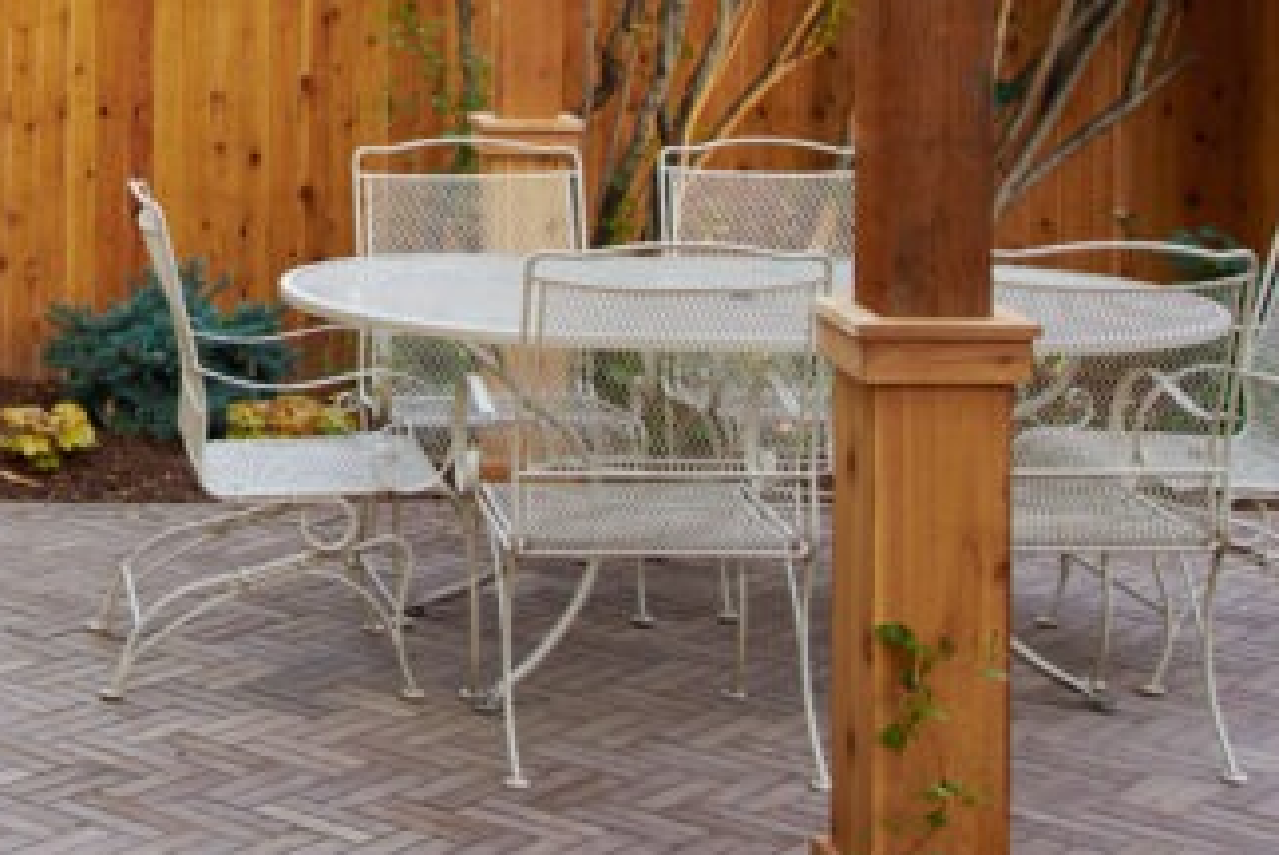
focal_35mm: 76
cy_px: -109
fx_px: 2702
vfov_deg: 17.3
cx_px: -51
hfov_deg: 25.1
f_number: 5.6
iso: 100
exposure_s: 1/2
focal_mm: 24
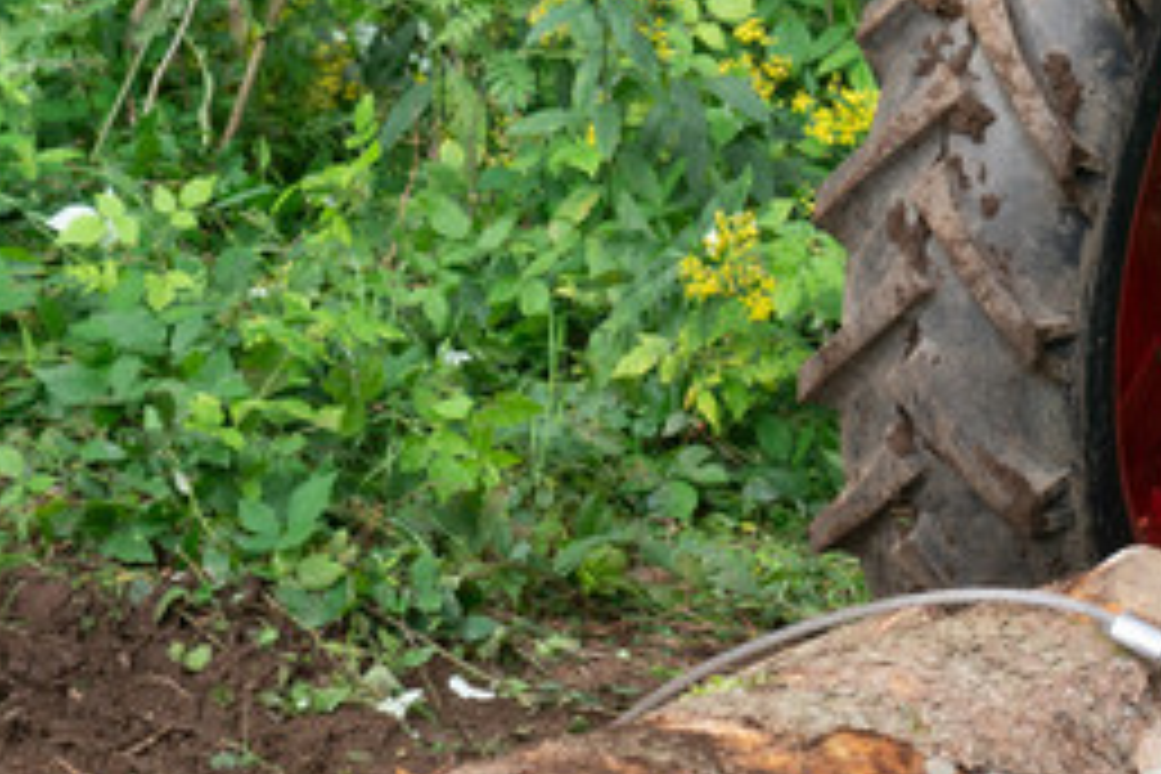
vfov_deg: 7.1
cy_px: -40
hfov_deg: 10.5
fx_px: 6192
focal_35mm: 192
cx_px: 1557
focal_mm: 55
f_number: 4.5
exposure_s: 1/200
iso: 640
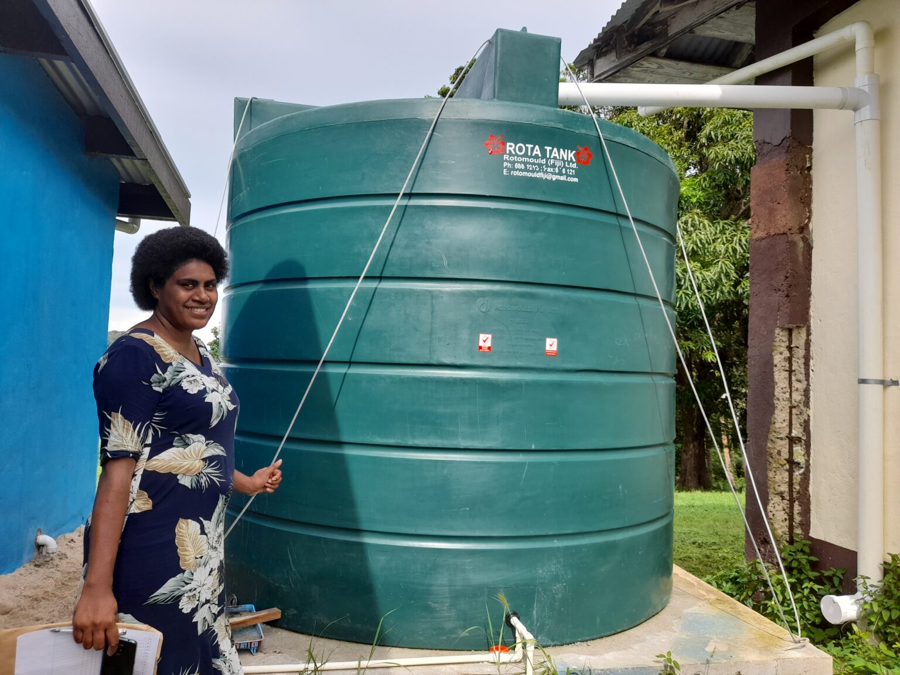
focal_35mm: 25
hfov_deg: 69.4
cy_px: 338
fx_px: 650
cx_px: 450
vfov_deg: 54.9
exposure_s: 1/345
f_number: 2
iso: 20
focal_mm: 4.6
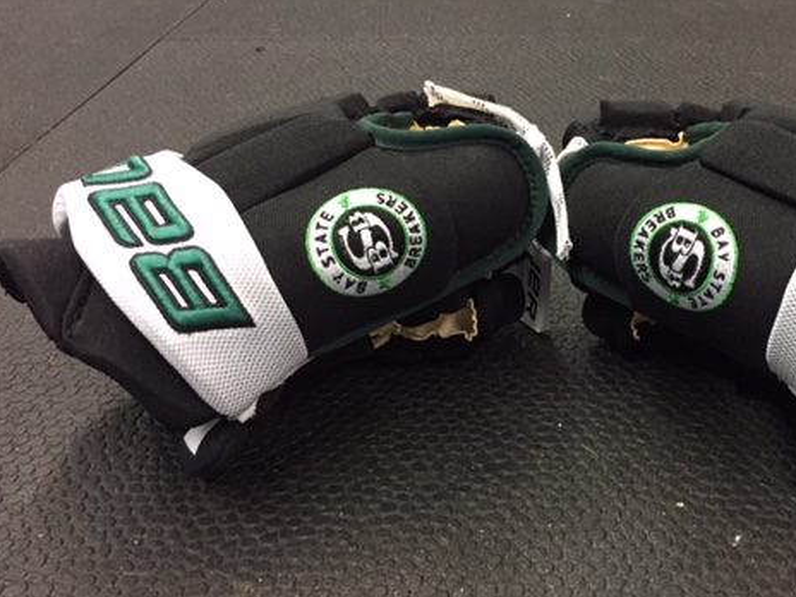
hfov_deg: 45.9
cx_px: 542
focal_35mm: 40
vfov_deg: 35.9
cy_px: 323
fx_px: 920
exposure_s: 1/30
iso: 250
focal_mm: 4.15
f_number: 2.2
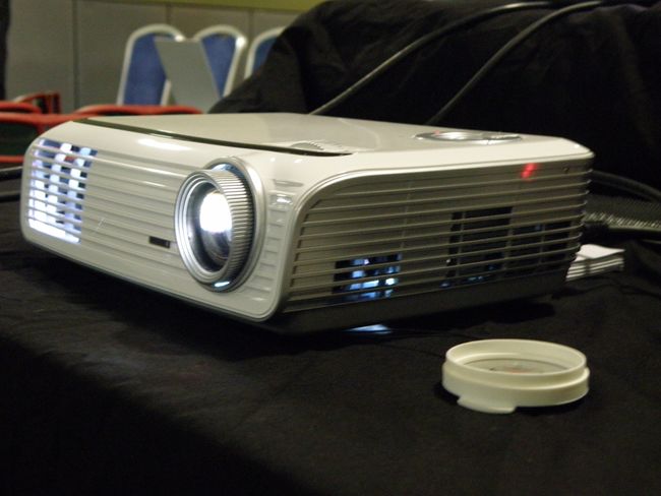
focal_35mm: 57
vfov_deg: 25.7
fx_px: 1089
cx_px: 330
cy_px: 248
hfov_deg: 33.8
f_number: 3.5
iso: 400
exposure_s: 1/8
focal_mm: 10.25
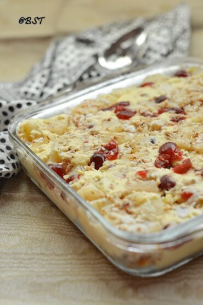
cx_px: 102
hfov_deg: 18.2
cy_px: 152
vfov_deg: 27.0
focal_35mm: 75
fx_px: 634
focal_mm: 50
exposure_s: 1/60
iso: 400
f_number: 2.8
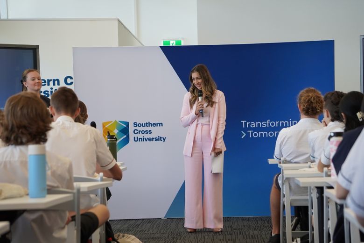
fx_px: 1335
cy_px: 122
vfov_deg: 10.4
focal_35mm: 132
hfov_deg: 15.5
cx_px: 182
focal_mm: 88
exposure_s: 1/160
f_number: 5
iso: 800
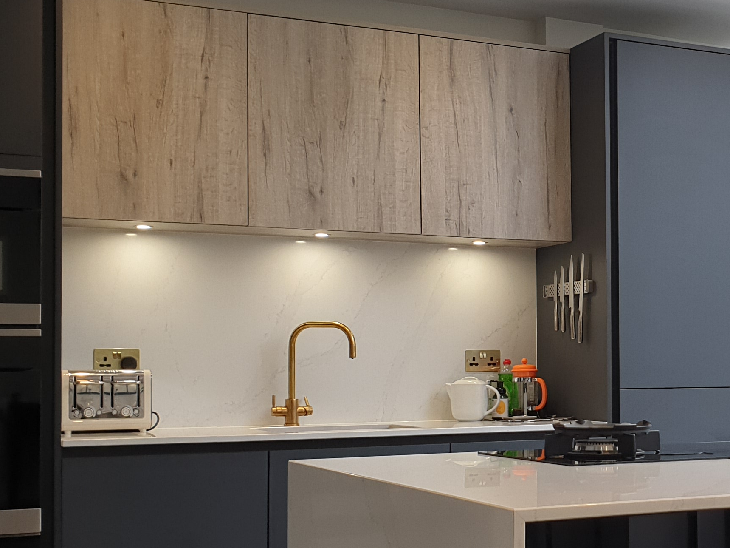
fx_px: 1286
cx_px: 645
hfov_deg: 30.4
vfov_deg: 24.0
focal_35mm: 61
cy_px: 319
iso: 64
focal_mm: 4.3
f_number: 2.4
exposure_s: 1/50
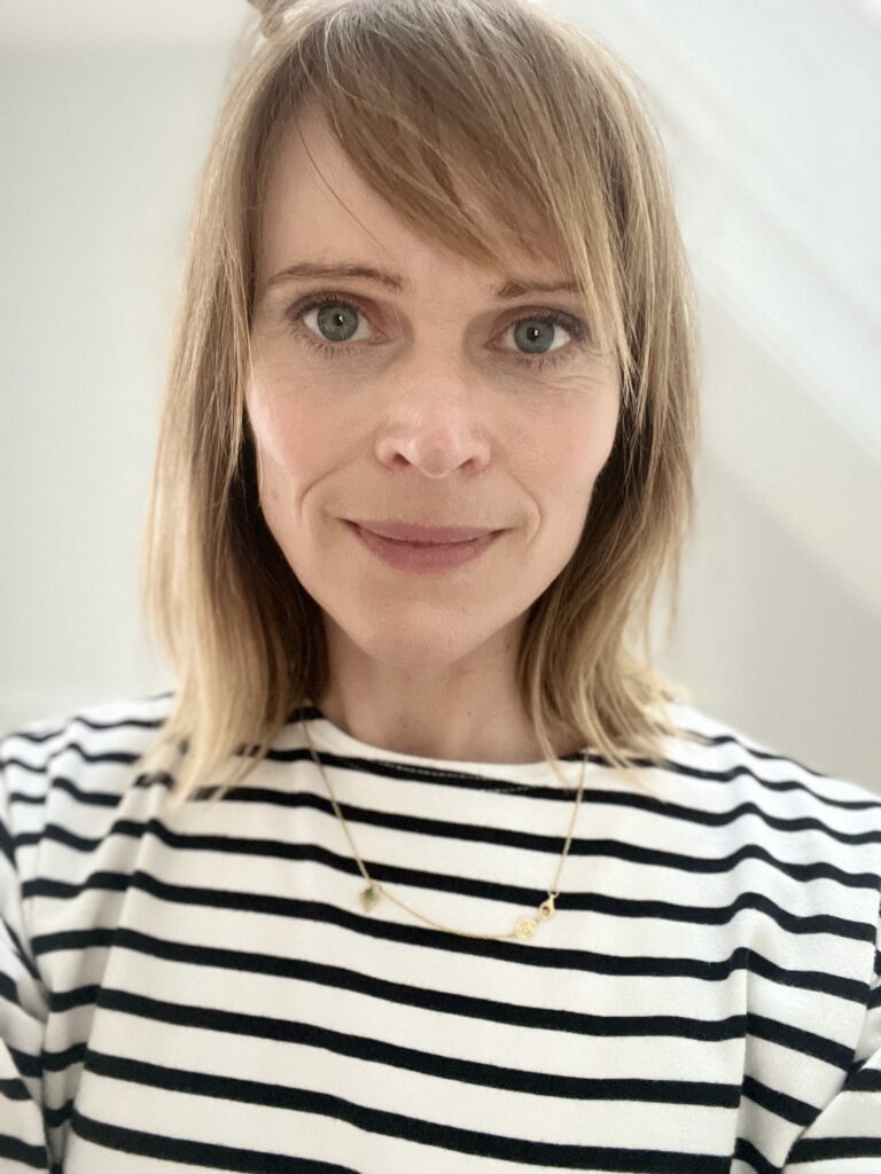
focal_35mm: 30
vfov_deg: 60.0
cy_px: 587
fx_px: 1018
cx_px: 440
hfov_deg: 46.8
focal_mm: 2.71
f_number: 2.2
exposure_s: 1/30
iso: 640
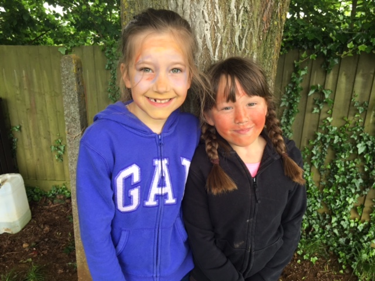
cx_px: 188
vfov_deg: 48.2
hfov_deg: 61.7
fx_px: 314
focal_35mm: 29
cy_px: 140
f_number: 2.2
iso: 32
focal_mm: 4.15
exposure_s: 1/100
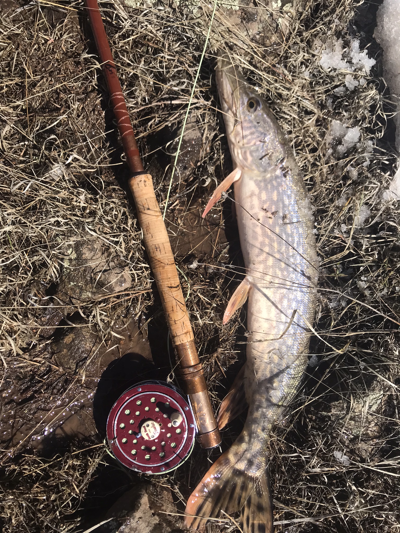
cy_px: 266
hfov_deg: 49.7
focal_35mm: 28
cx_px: 200
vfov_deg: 63.4
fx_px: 431
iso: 20
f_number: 1.8
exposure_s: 1/2336
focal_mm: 3.99
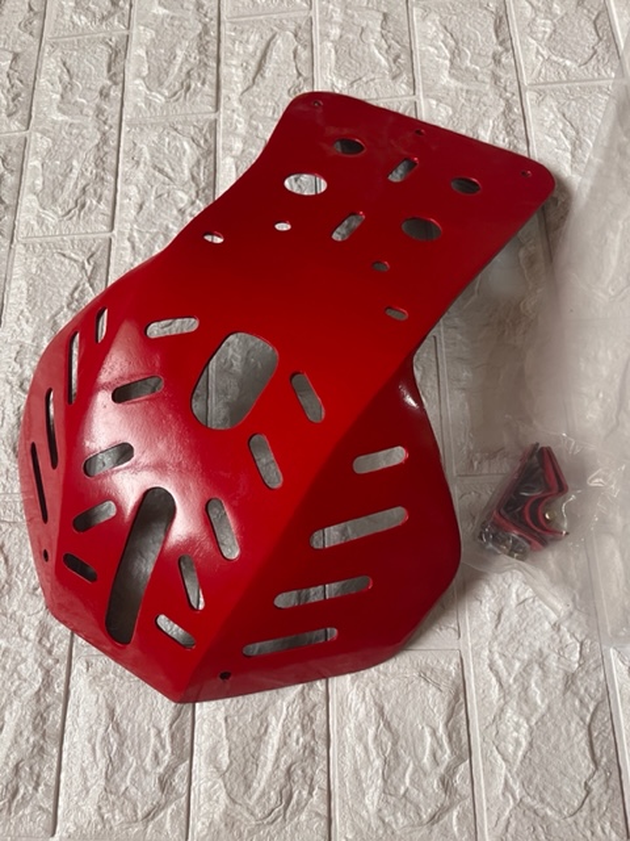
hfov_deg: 53.1
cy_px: 420
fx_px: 631
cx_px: 315
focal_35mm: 26
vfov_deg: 67.3
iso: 400
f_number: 1.6
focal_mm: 5.1
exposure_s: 1/60
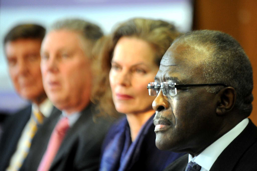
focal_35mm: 190
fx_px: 1355
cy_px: 86
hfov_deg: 10.8
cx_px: 128
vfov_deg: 7.2
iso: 4000
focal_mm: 190
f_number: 2.8
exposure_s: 1/400
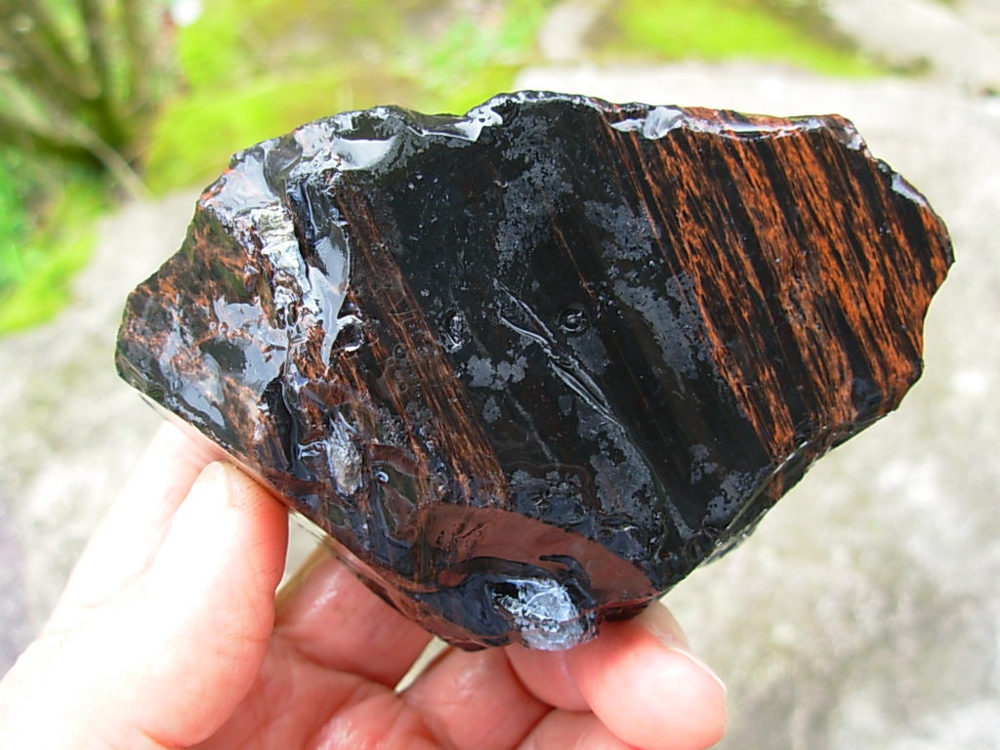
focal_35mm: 38
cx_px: 500
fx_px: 1098
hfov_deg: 49.0
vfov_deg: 37.7
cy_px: 375
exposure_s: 1/69.8
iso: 50
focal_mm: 6.3
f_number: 2.9
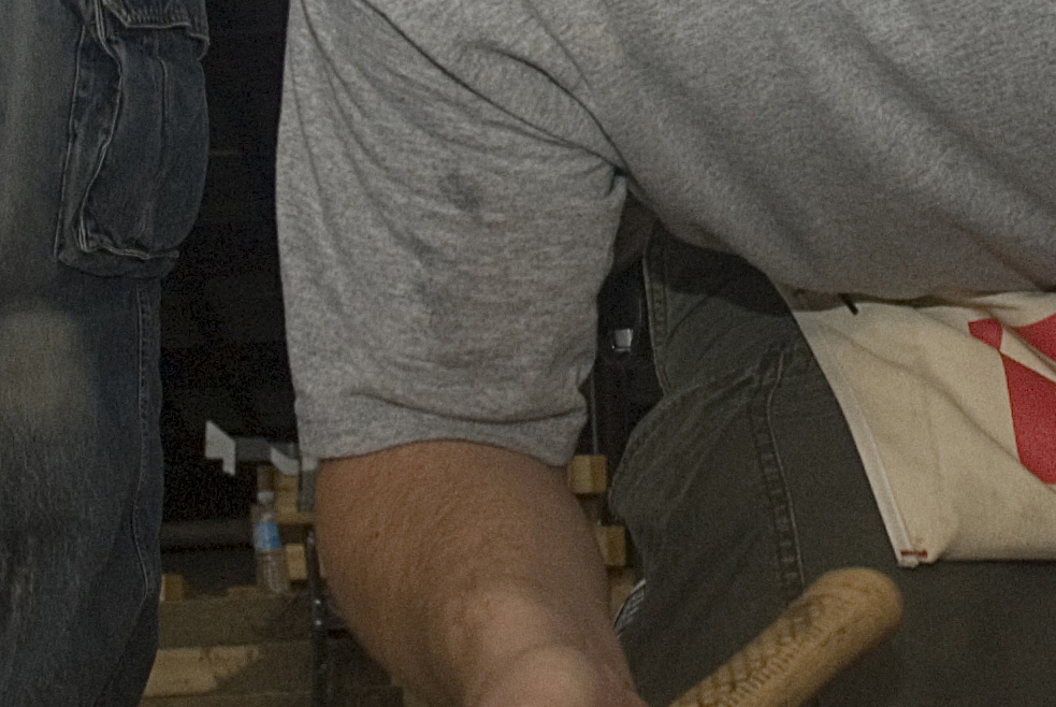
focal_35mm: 130
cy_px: 44
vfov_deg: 10.5
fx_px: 3818
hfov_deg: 15.5
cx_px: 971
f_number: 5.6
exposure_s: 1/60
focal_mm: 22
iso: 400
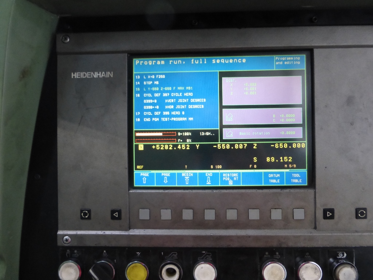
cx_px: 186
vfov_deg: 54.9
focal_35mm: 25
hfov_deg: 69.4
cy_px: 140
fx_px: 269
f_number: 3.3
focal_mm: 4.3
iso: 400
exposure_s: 1/5
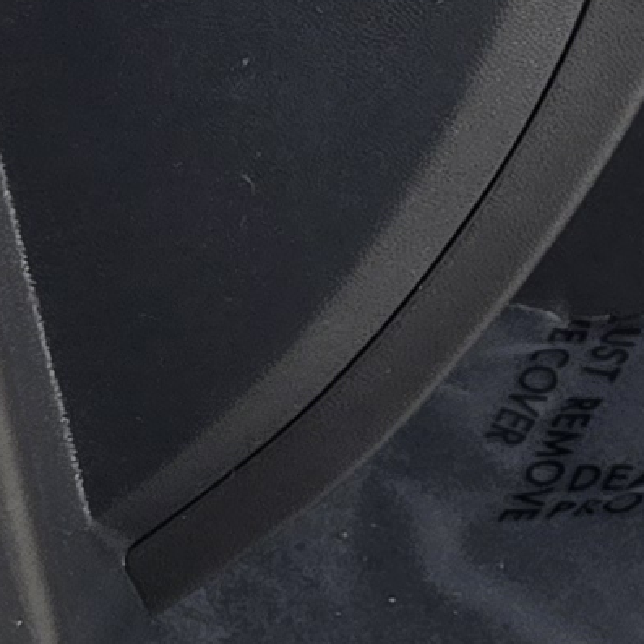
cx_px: 2067
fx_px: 4315
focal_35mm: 205
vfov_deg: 8.1
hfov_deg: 7.3
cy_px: -706
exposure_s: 1/180
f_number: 1.7
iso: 40
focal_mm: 6.3
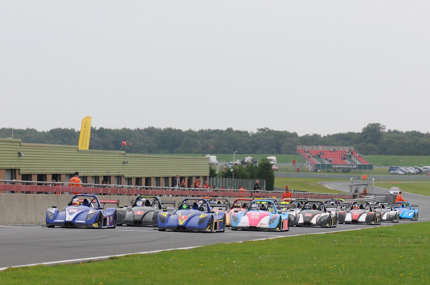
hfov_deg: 10.2
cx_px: 215
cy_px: 142
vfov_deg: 6.8
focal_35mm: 202
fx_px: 2416
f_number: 8
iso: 320
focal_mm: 135
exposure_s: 1/500
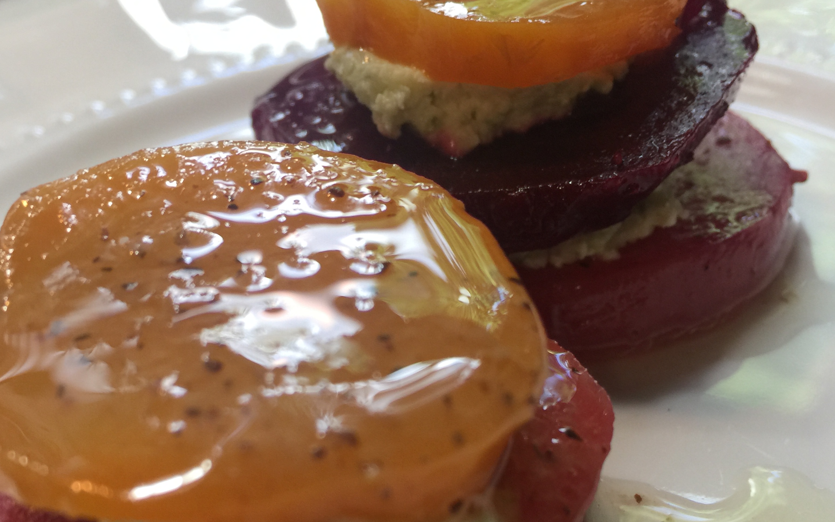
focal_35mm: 42
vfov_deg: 29.5
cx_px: 413
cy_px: 451
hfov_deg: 47.2
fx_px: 956
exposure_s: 1/30
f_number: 2.2
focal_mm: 4.15
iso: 32
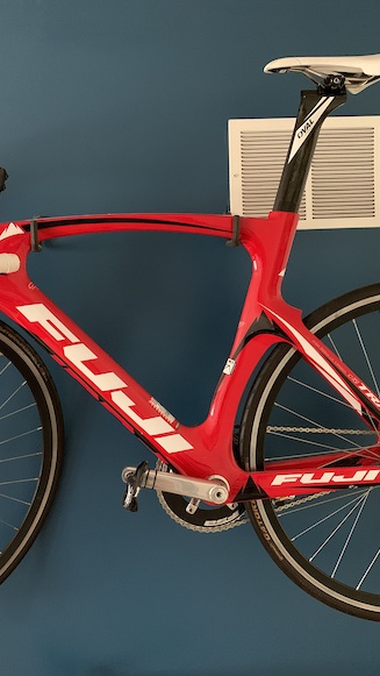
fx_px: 698
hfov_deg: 30.3
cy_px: 333
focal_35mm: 39
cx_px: 141
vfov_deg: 51.6
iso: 640
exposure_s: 1/30
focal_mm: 4.25
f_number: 1.8
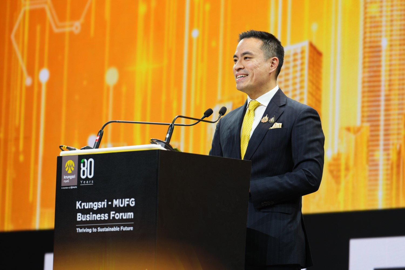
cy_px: 135
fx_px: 2914
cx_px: 202
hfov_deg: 8.0
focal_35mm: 259
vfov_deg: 5.3
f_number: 3.5
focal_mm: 173
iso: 200
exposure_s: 1/160
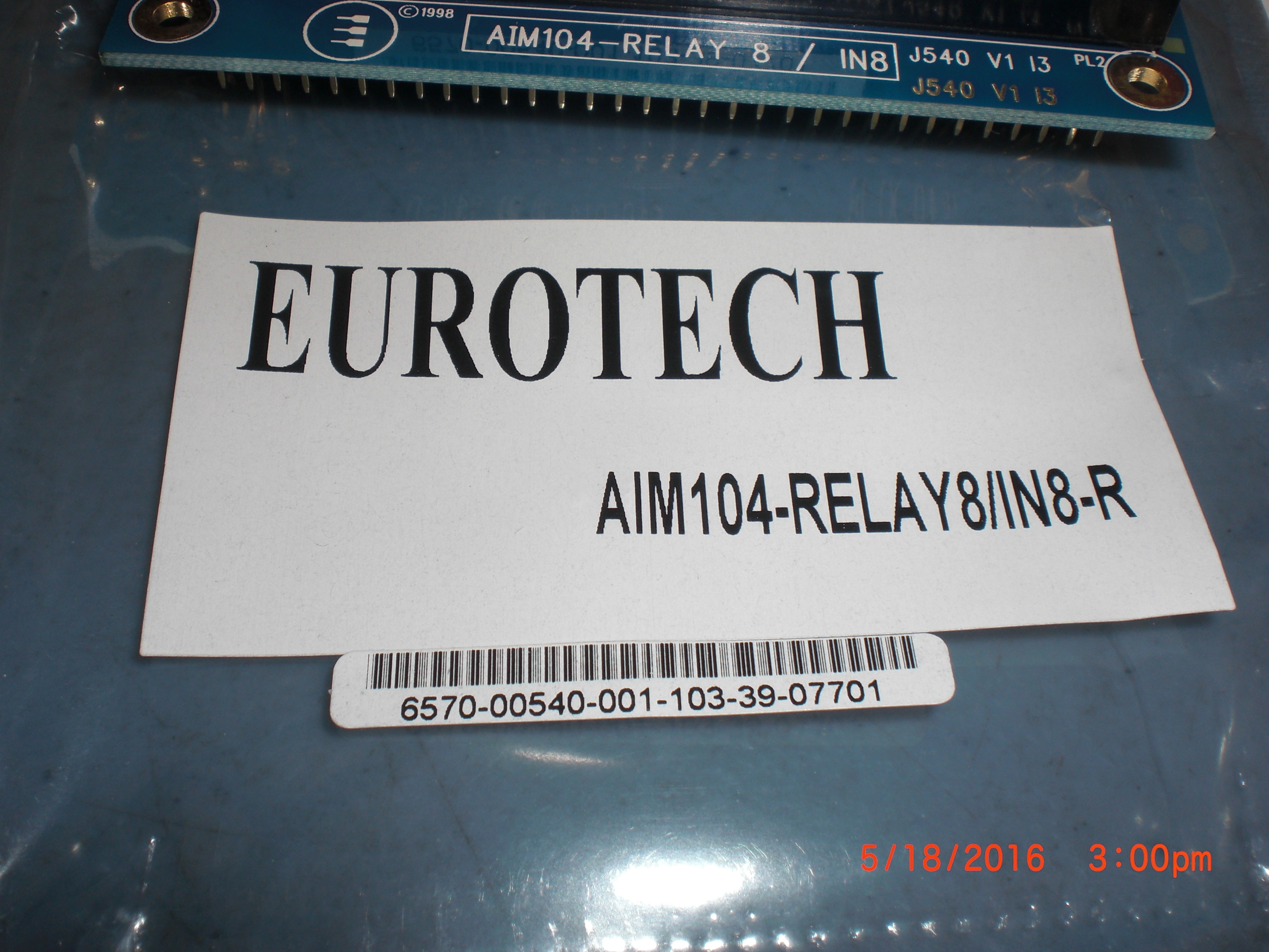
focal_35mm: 39
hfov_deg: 47.9
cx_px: 639
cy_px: 470
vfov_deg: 36.8
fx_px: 1430
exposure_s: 1/60
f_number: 5.6
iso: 64
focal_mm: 6.3
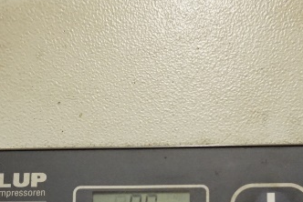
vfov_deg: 17.7
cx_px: 167
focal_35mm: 74
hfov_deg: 27.3
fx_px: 623
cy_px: 235
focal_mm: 16
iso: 2000
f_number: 3.5
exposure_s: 1/60
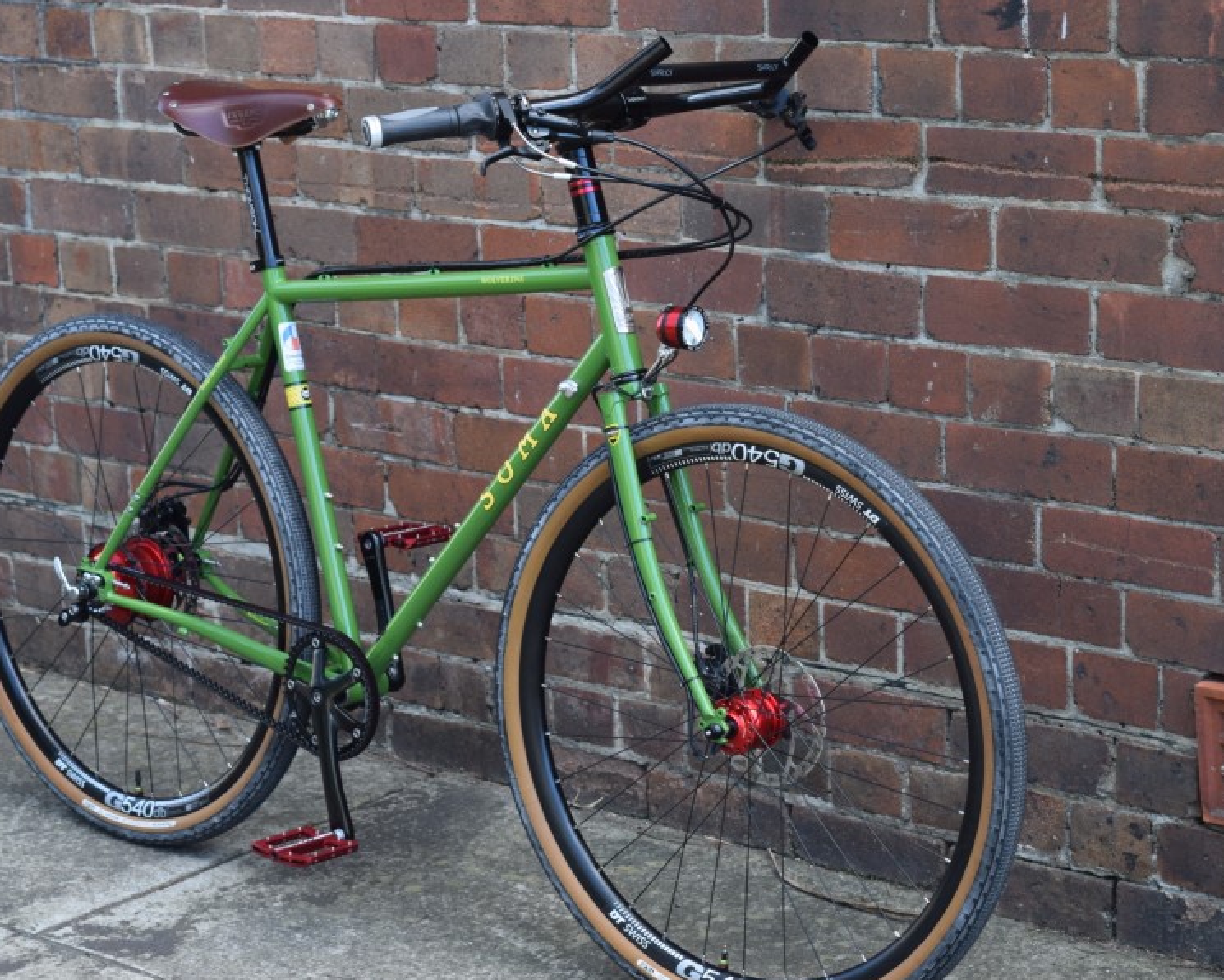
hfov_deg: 20.4
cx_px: 503
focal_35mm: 94
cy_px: 492
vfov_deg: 16.4
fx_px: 3390
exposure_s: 1/125
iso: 400
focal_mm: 55
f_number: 5.6
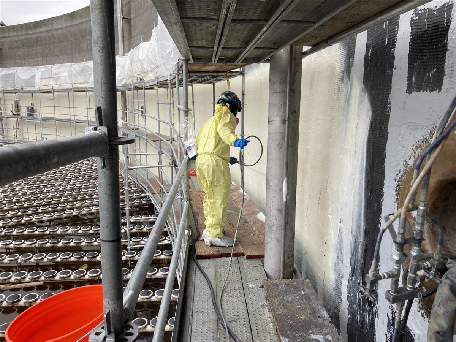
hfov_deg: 63.4
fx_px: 369
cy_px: 171
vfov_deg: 49.7
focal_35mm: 28
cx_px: 228
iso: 20
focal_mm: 3.99
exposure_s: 1/511
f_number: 1.8
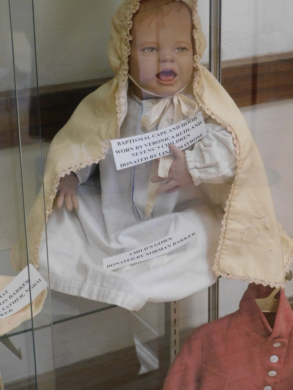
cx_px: 150
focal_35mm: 72
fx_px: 813
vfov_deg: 27.0
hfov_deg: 20.4
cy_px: 164
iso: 250
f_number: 4
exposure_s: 1/30
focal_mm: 10.4
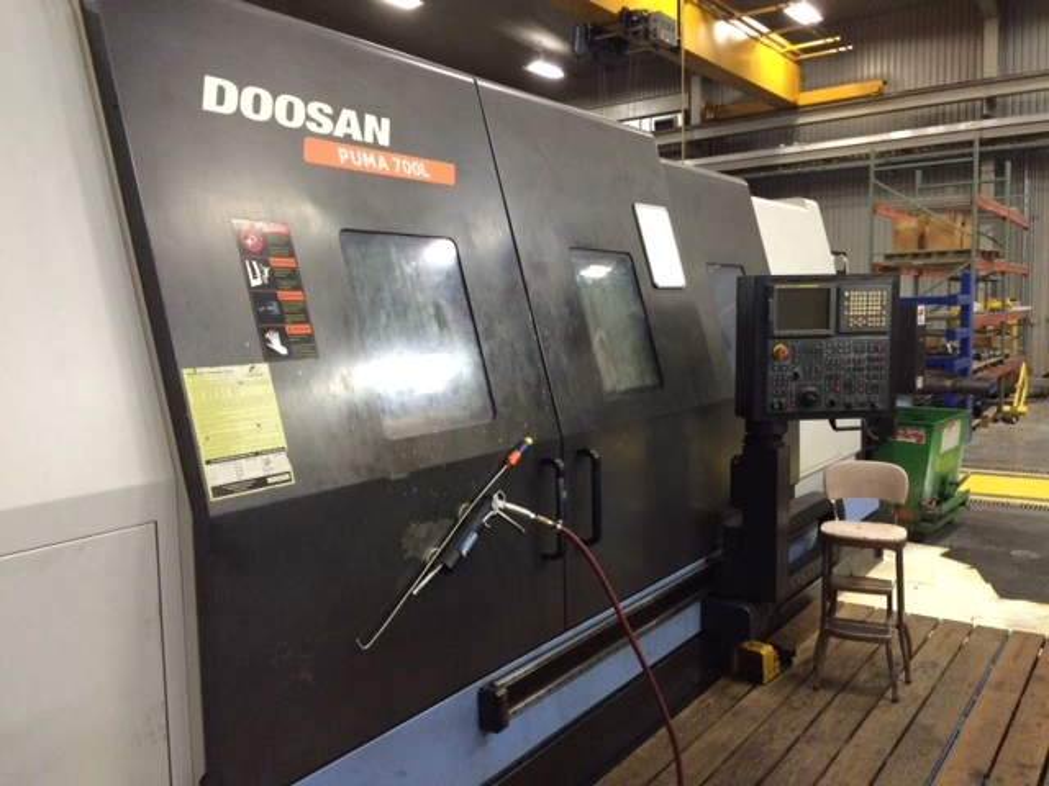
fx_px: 879
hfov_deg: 61.7
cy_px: 393
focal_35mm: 29
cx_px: 524
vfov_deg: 48.2
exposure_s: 1/30
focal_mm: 4.15
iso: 200
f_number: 2.2
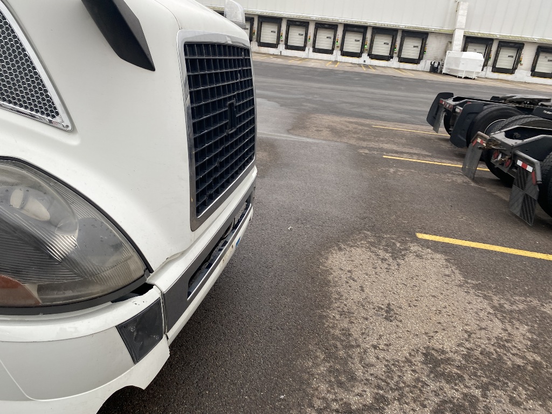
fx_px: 415
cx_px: 276
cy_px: 207
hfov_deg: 67.3
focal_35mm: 26
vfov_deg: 53.1
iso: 40
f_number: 1.8
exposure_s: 1/122
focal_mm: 4.25
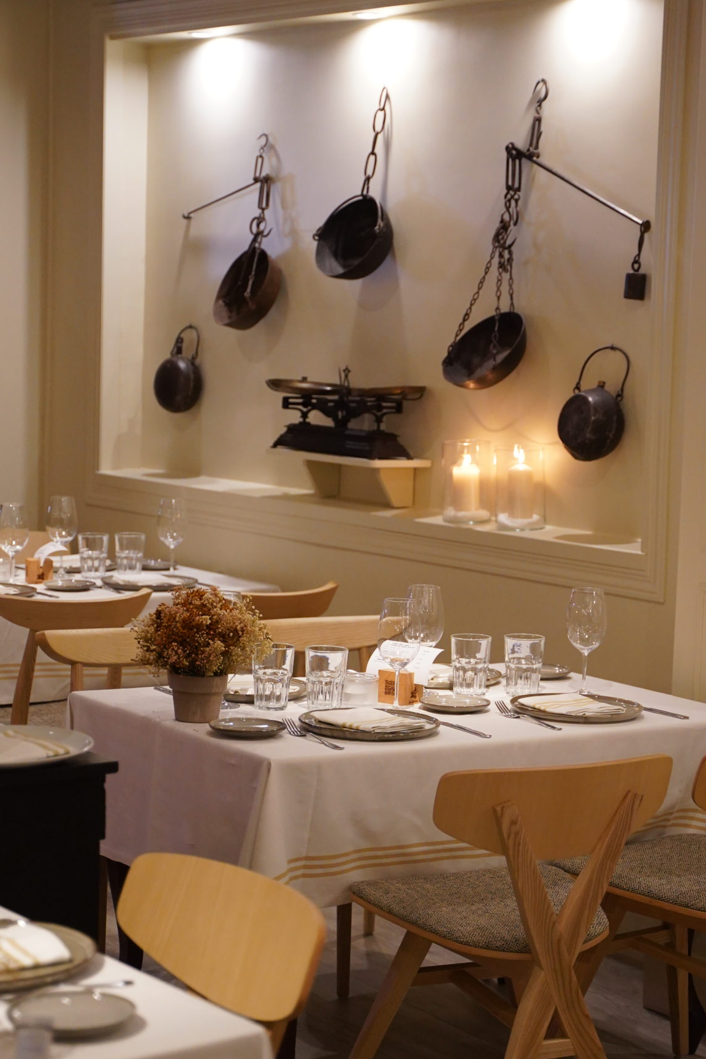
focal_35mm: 80
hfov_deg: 17.0
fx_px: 2353
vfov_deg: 25.4
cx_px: 446
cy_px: 544
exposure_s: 1/160
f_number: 2.8
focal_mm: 54
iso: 2500
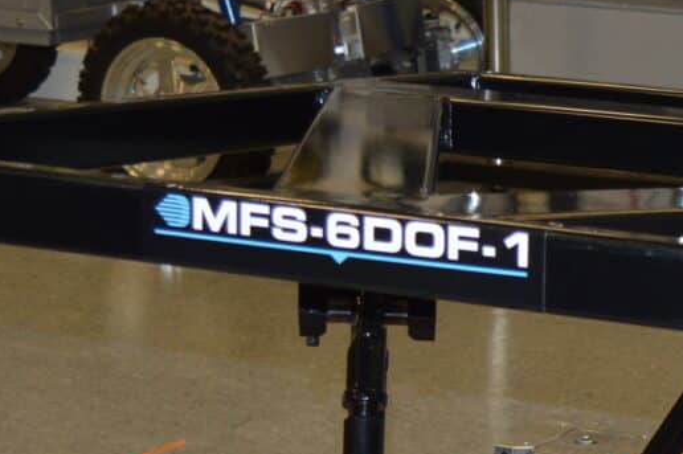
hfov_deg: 13.9
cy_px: 676
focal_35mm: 143
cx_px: 842
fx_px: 2710
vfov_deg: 9.3
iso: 400
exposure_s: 1/60
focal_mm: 24
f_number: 4
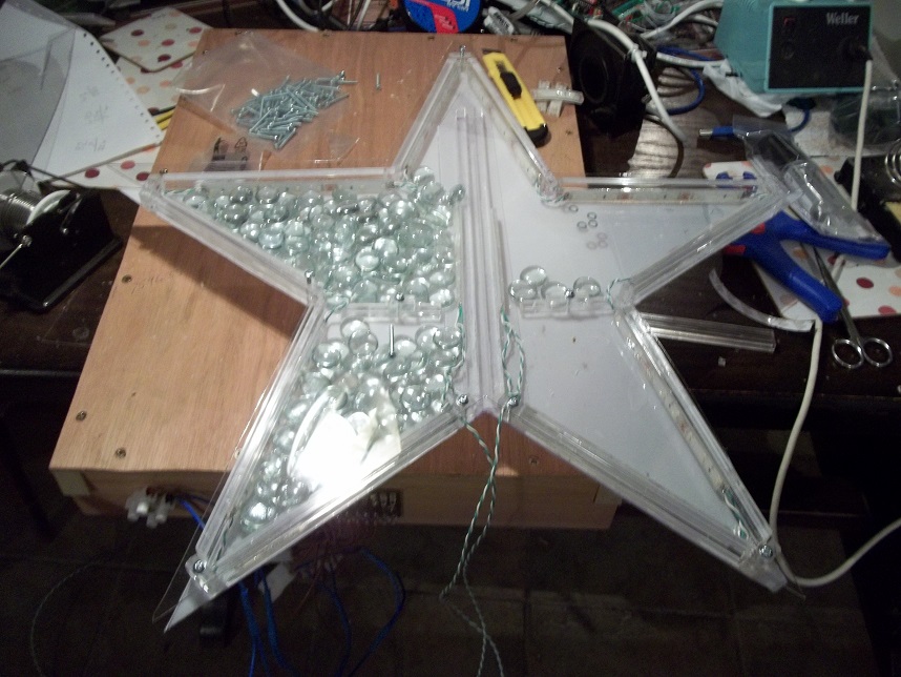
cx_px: 450
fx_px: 833
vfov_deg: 44.2
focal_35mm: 32
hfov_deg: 56.8
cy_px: 338
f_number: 2.9
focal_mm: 5.7
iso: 160
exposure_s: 1/10
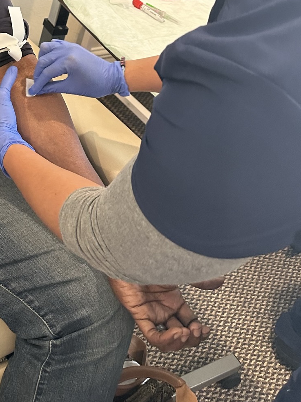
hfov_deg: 27.5
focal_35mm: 50
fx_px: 580
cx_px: 2
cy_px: 1
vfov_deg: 34.7
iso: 400
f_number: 1.78
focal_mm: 6.86
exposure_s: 1/60
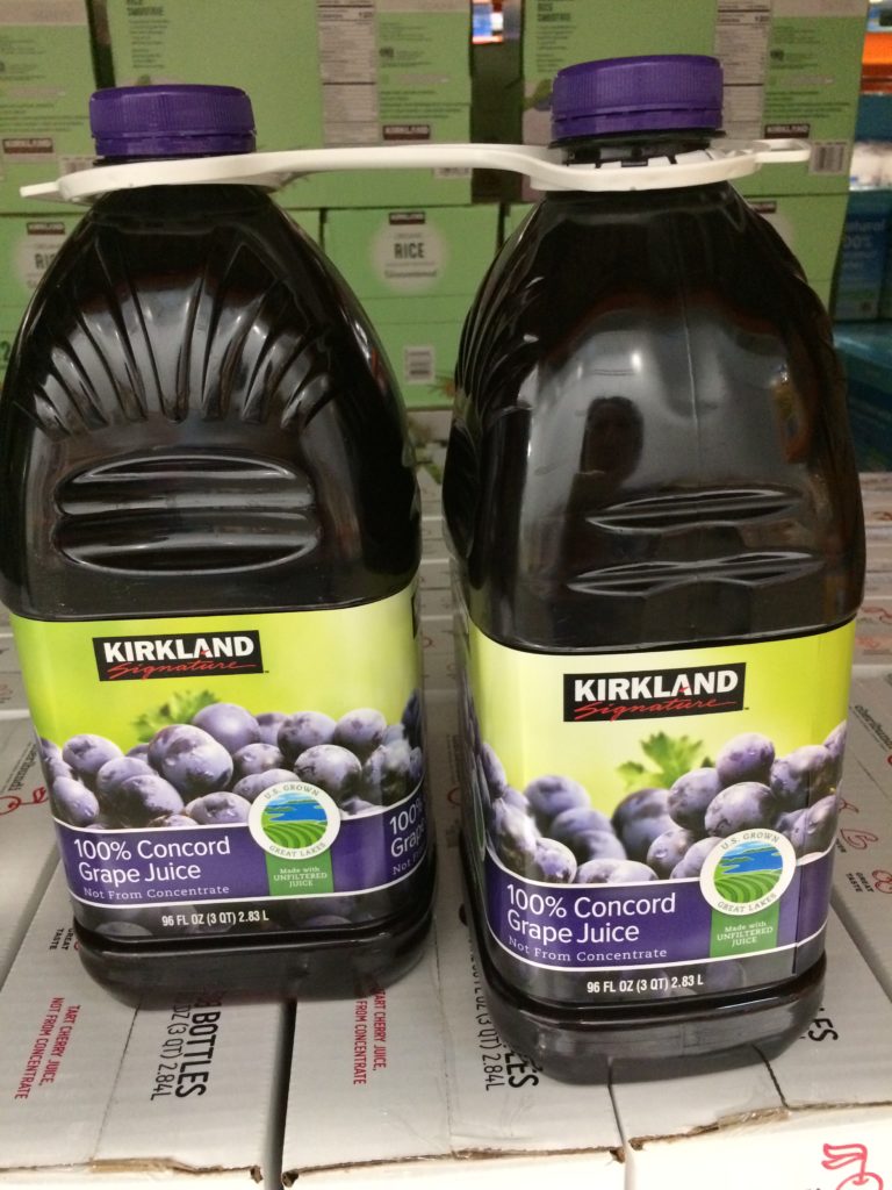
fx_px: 996
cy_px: 595
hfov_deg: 48.2
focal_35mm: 29
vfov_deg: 61.7
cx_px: 446
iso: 320
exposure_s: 1/30
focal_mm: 4.15
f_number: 2.2
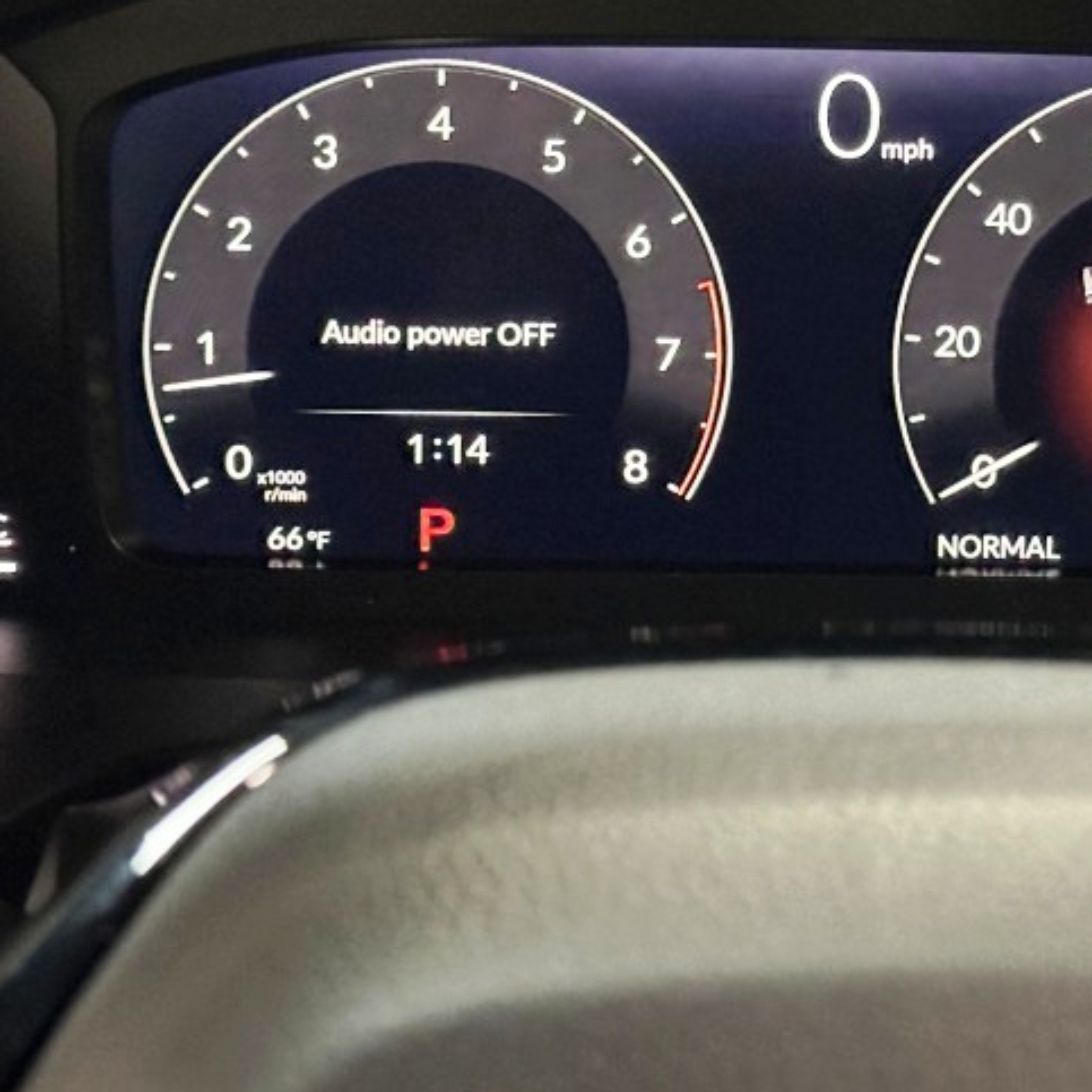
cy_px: 296
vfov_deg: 19.2
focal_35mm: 90
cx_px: 832
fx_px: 3212
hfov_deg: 19.1
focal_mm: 6.86
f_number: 1.78
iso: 640
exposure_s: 1/24
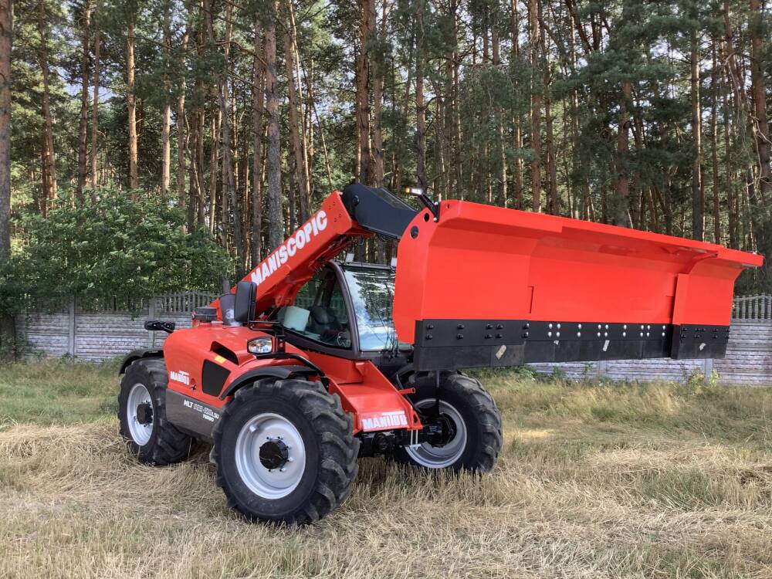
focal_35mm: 31
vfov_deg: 45.4
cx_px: 386
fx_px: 691
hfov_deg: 58.4
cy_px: 290
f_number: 2.4
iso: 32
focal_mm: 3.3
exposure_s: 1/120
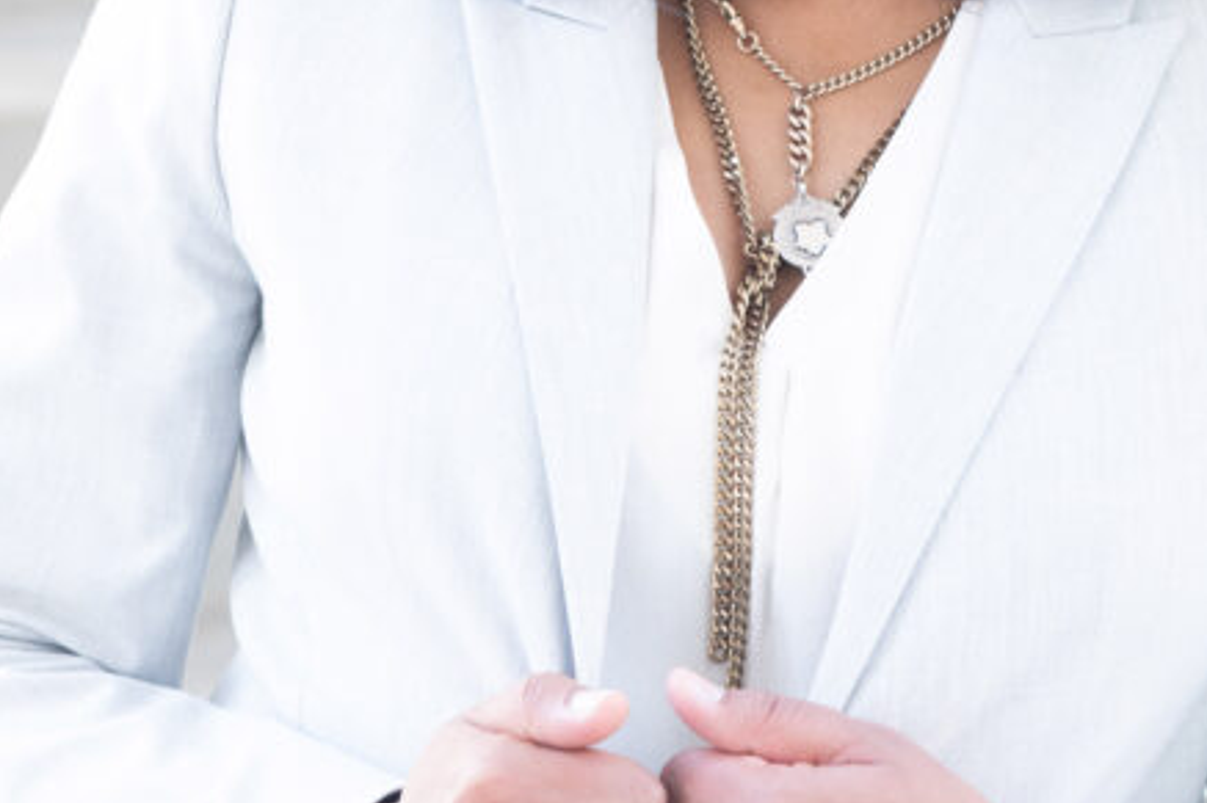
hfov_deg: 12.2
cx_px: 735
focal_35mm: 168
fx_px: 5630
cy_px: 228
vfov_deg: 8.2
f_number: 5
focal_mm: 70
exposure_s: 1/60
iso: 640
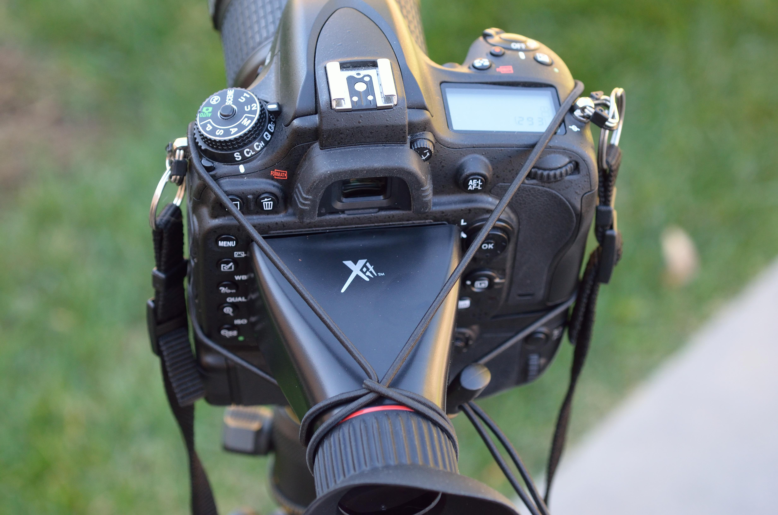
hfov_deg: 22.7
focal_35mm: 90
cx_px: 389
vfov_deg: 15.1
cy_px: 258
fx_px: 1941
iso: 800
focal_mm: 60
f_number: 5
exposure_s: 1/160
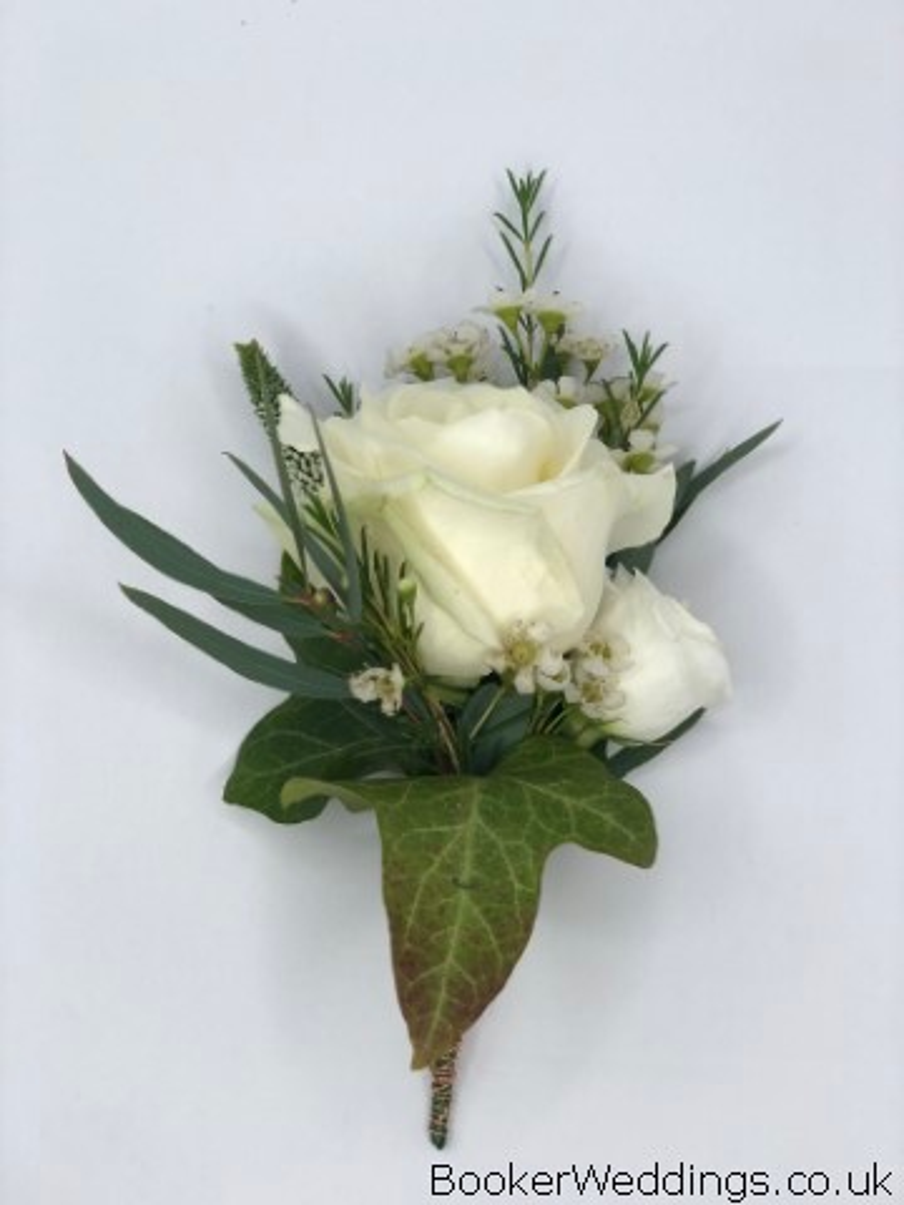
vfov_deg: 36.8
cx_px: 452
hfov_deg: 28.0
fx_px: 1811
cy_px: 602
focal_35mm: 52
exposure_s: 1/175
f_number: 2.4
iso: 16
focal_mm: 6
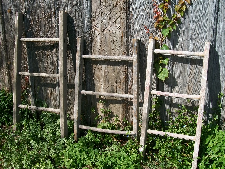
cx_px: 112
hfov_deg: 51.4
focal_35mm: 36
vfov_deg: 39.7
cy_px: 84
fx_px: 234
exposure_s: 1/500
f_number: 4.8
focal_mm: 6
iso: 80
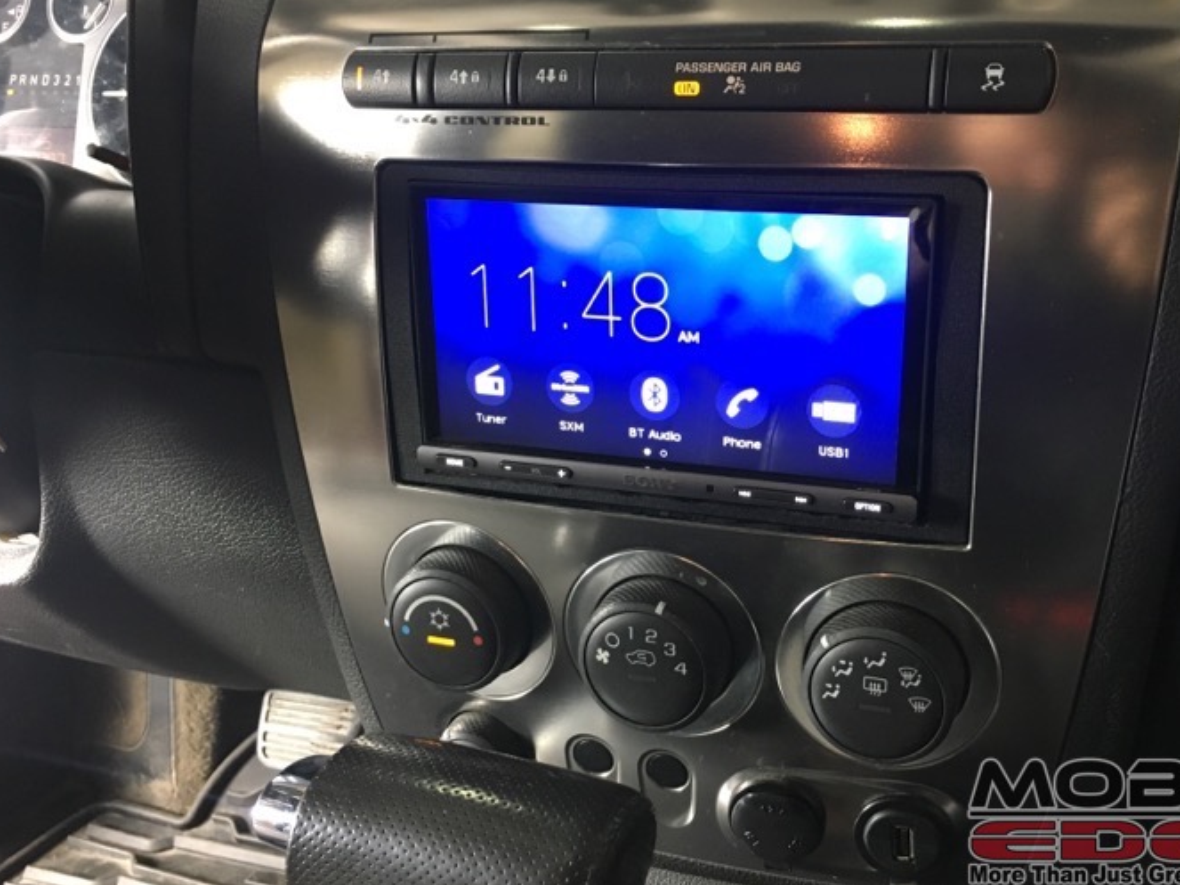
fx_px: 1193
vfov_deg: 40.7
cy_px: 434
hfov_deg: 52.4
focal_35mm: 35
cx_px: 692
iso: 200
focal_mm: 4.15
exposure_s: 1/24
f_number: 2.2
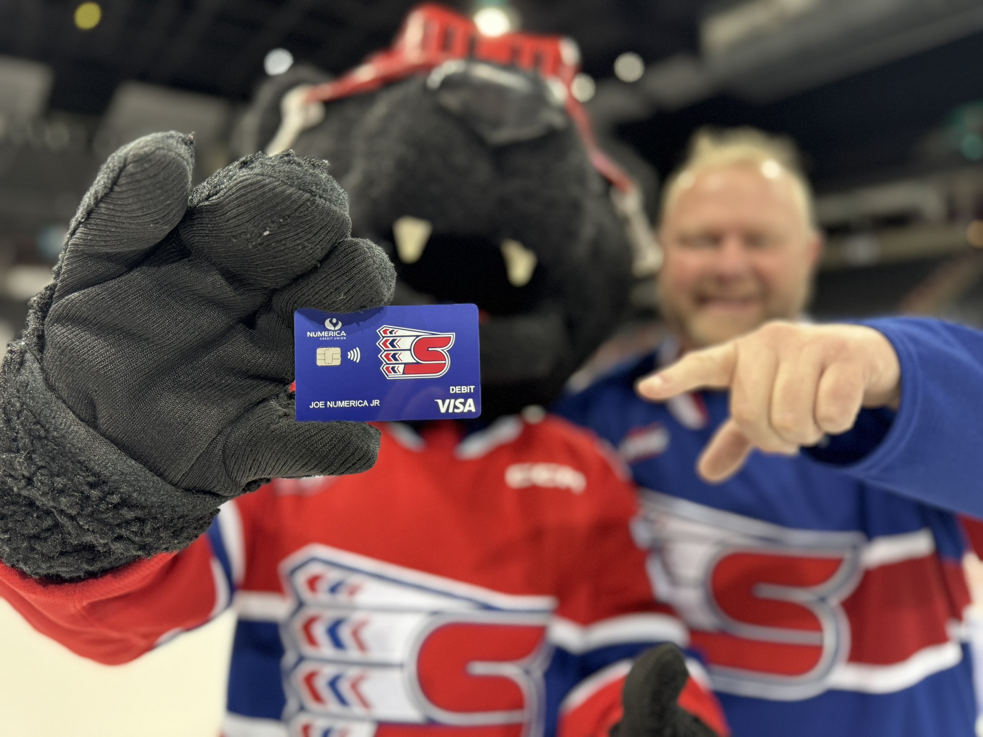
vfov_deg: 56.8
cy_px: 368
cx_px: 492
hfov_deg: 71.6
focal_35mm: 24
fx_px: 682
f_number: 1.78
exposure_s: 1/60
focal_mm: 6.86
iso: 400
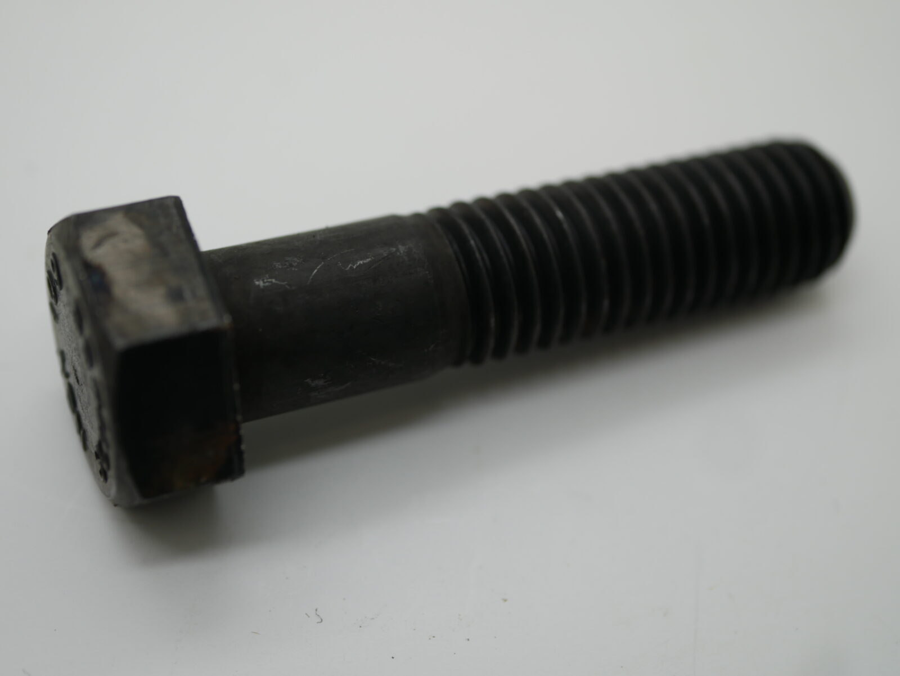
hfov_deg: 32.2
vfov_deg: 24.4
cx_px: 450
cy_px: 338
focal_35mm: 60
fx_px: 1560
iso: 200
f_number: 3.2
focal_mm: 30
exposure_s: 1/125
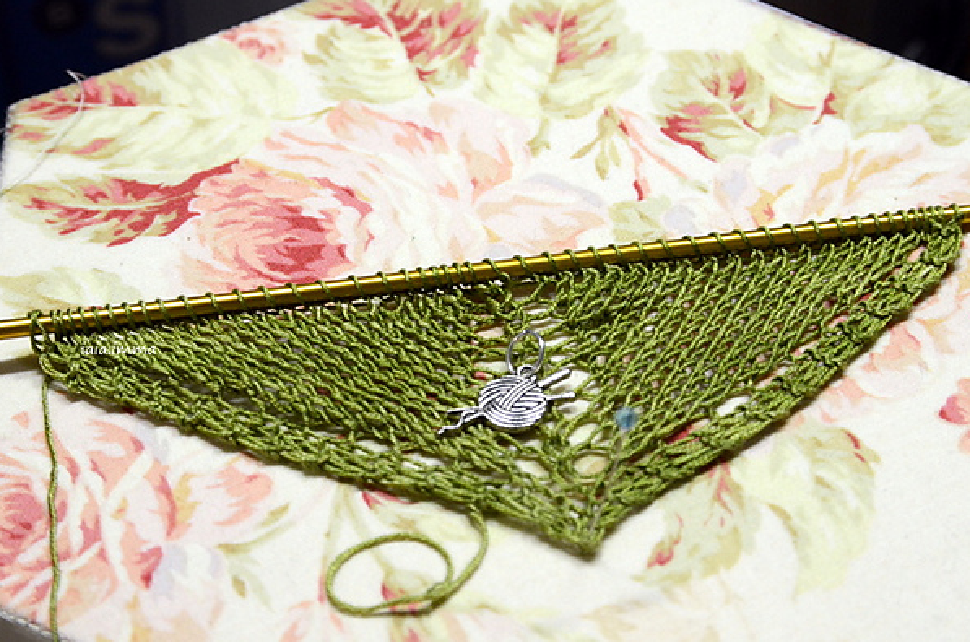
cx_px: 509
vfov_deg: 13.0
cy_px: 328
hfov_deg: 19.6
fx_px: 2810
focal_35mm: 105
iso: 1600
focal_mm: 65
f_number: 7.1
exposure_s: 1/100
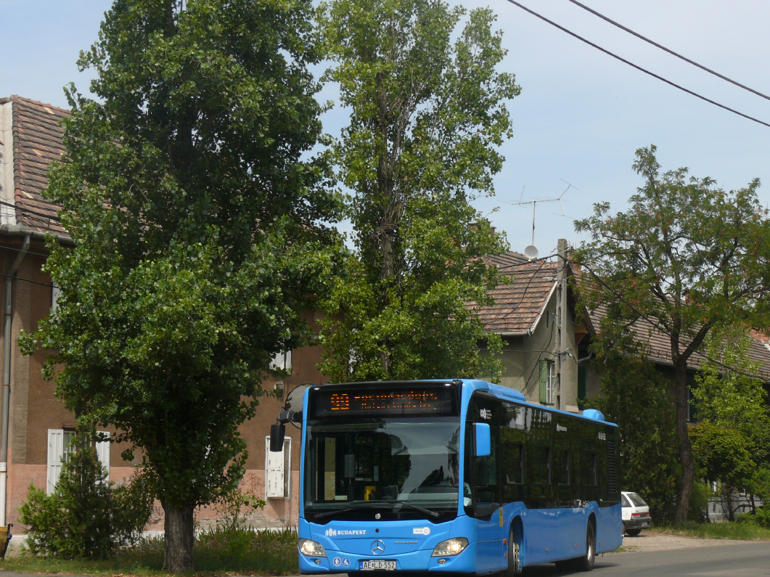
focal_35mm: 76
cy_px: 333
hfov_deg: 25.6
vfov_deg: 19.4
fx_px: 1690
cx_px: 456
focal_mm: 13.1
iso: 100
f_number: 5.6
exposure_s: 1/500
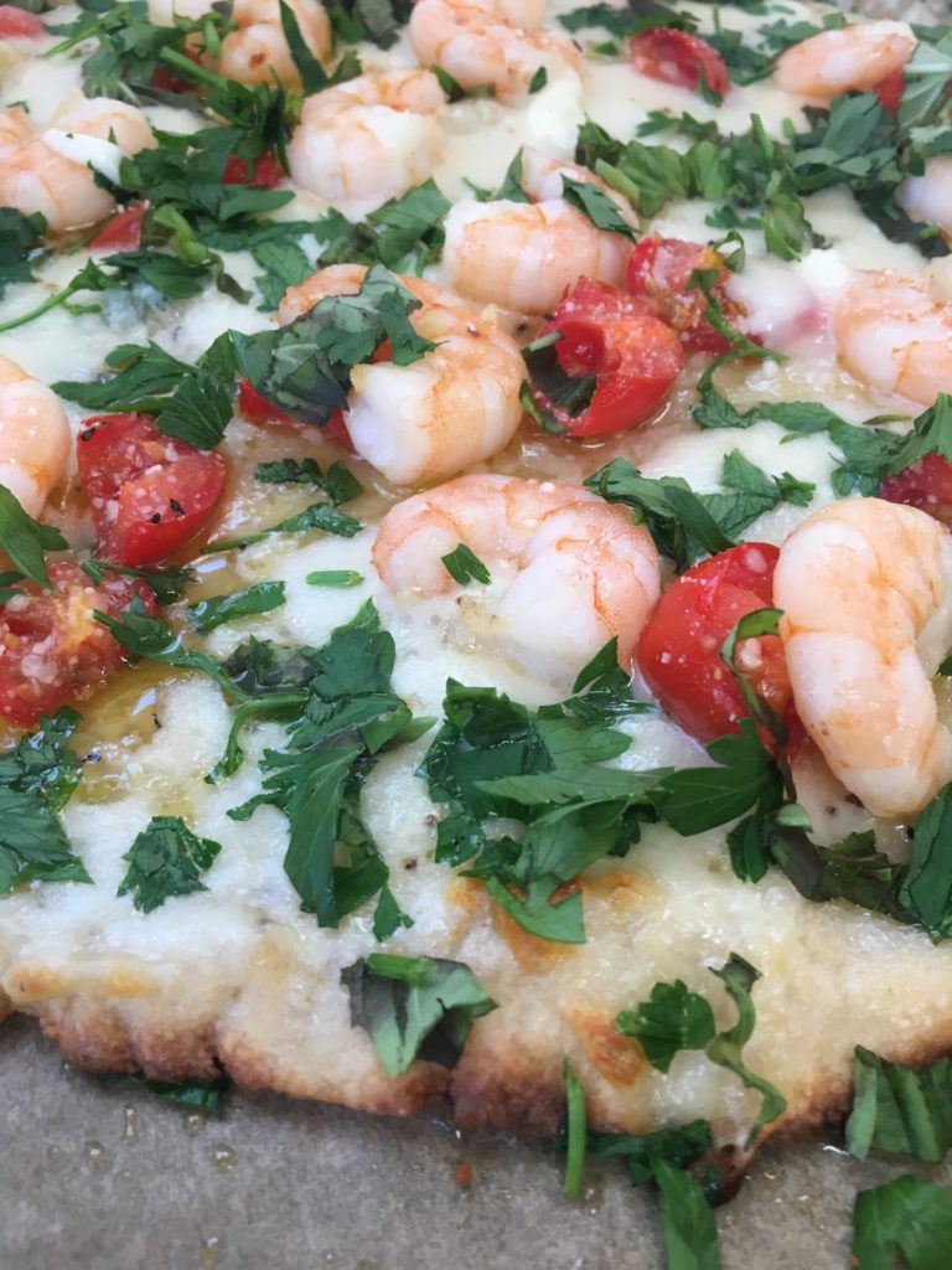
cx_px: 476
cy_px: 635
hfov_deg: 48.2
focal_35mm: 29
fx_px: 1063
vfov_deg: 61.7
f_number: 2.2
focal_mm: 4.15
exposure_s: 1/30
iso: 50
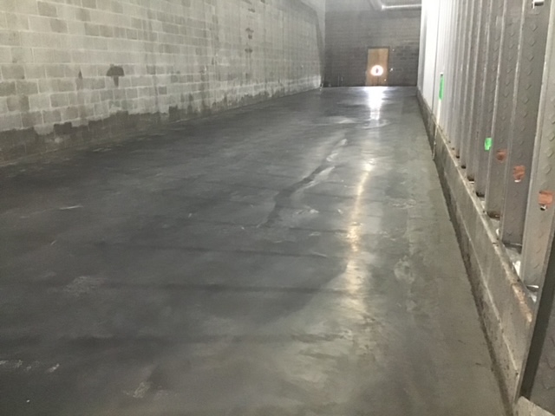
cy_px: 208
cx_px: 278
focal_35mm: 31
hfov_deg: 58.4
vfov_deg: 45.4
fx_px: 497
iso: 400
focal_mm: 3.3
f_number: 2.4
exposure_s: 1/15
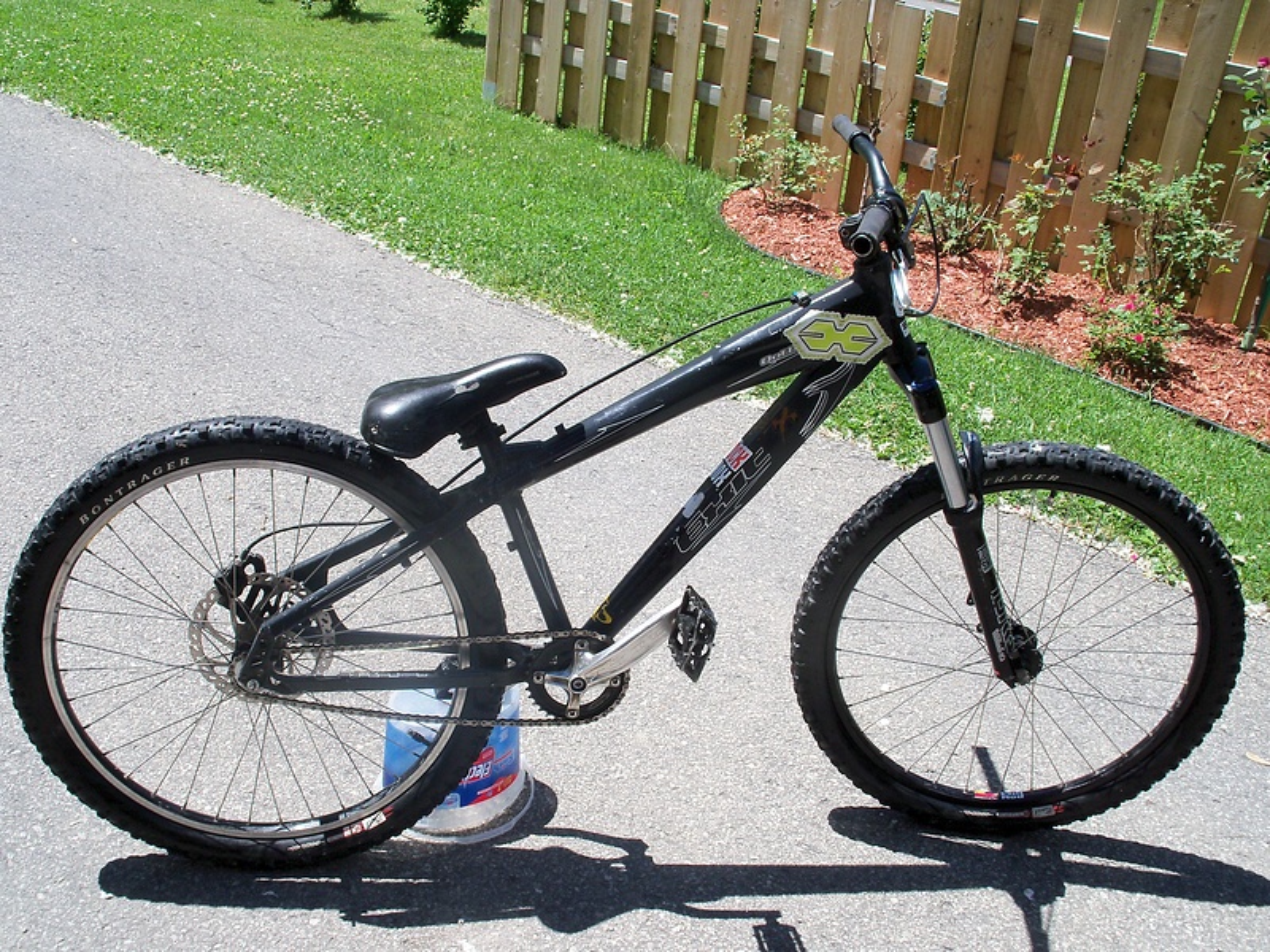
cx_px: 635
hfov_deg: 52.6
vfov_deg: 40.7
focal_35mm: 35
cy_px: 476
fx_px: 1284
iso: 80
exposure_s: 1/320
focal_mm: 6.3
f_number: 5.5
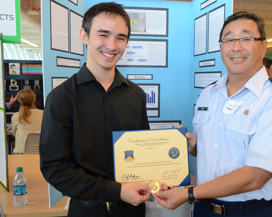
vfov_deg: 39.2
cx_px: 160
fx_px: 306
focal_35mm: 38
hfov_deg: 47.7
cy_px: 108
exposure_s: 1/100
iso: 2000
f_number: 9
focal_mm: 22
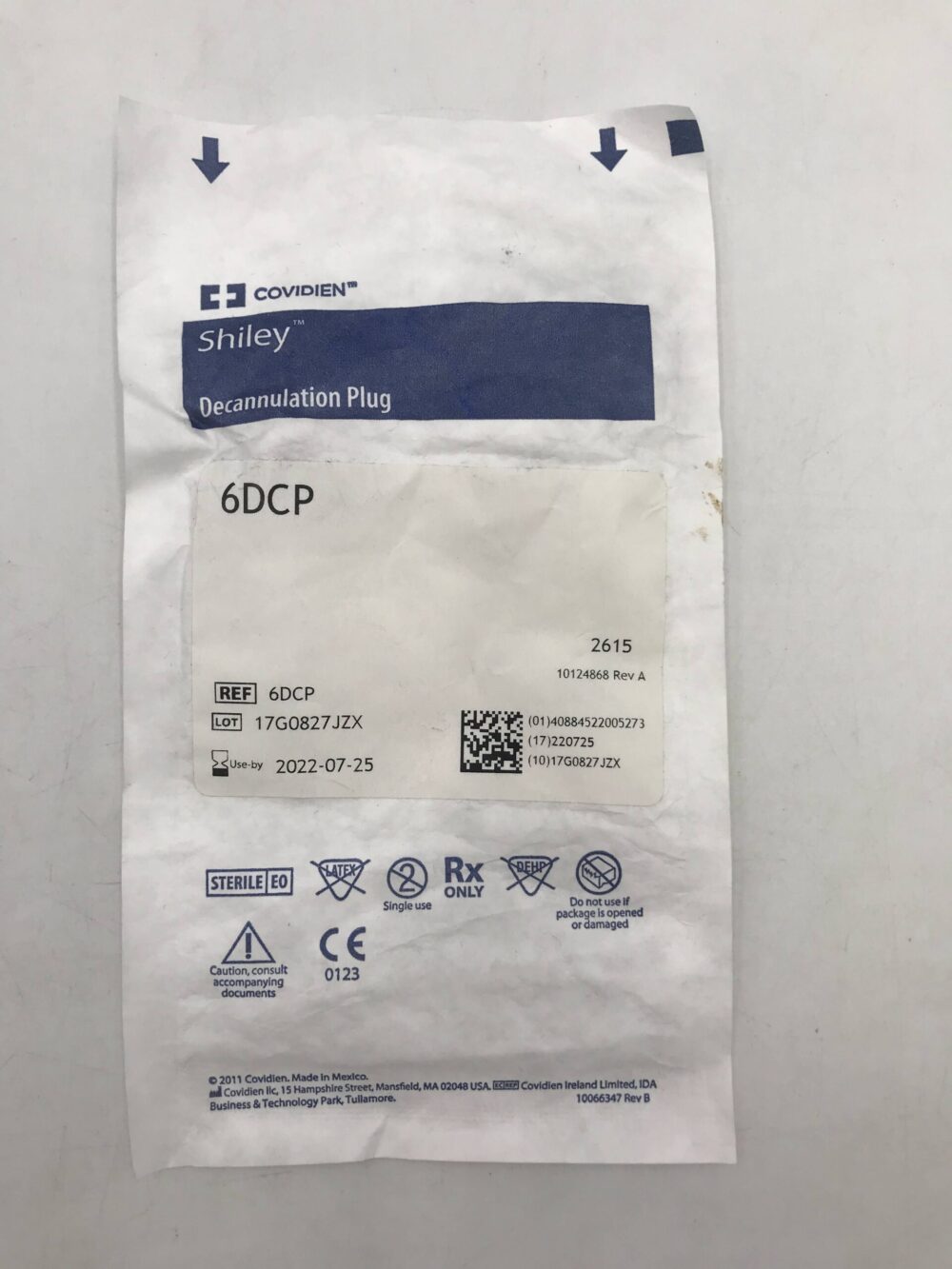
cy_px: 634
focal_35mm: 28
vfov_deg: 63.4
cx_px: 476
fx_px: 1027
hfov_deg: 49.8
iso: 20
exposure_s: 1/120
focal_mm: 3.99
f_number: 1.8
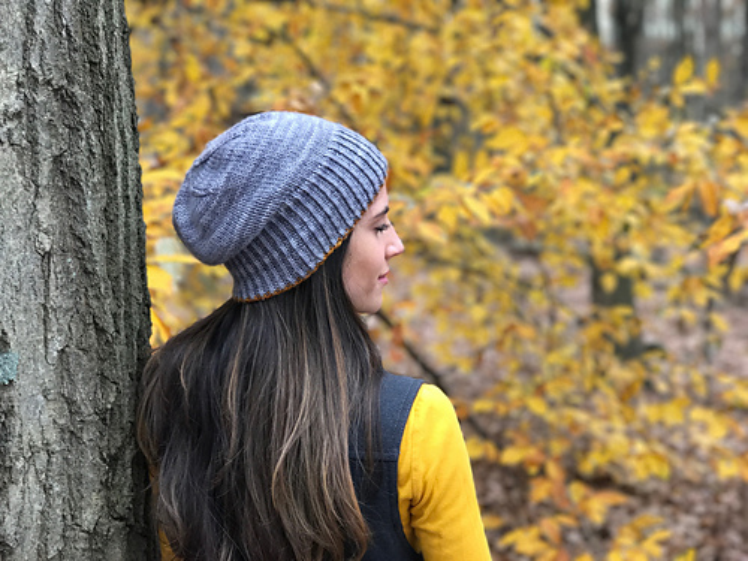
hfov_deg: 33.8
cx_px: 374
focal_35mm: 57
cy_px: 280
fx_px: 1232
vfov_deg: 25.7
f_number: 2.8
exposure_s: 1/60
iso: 64
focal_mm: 6.6
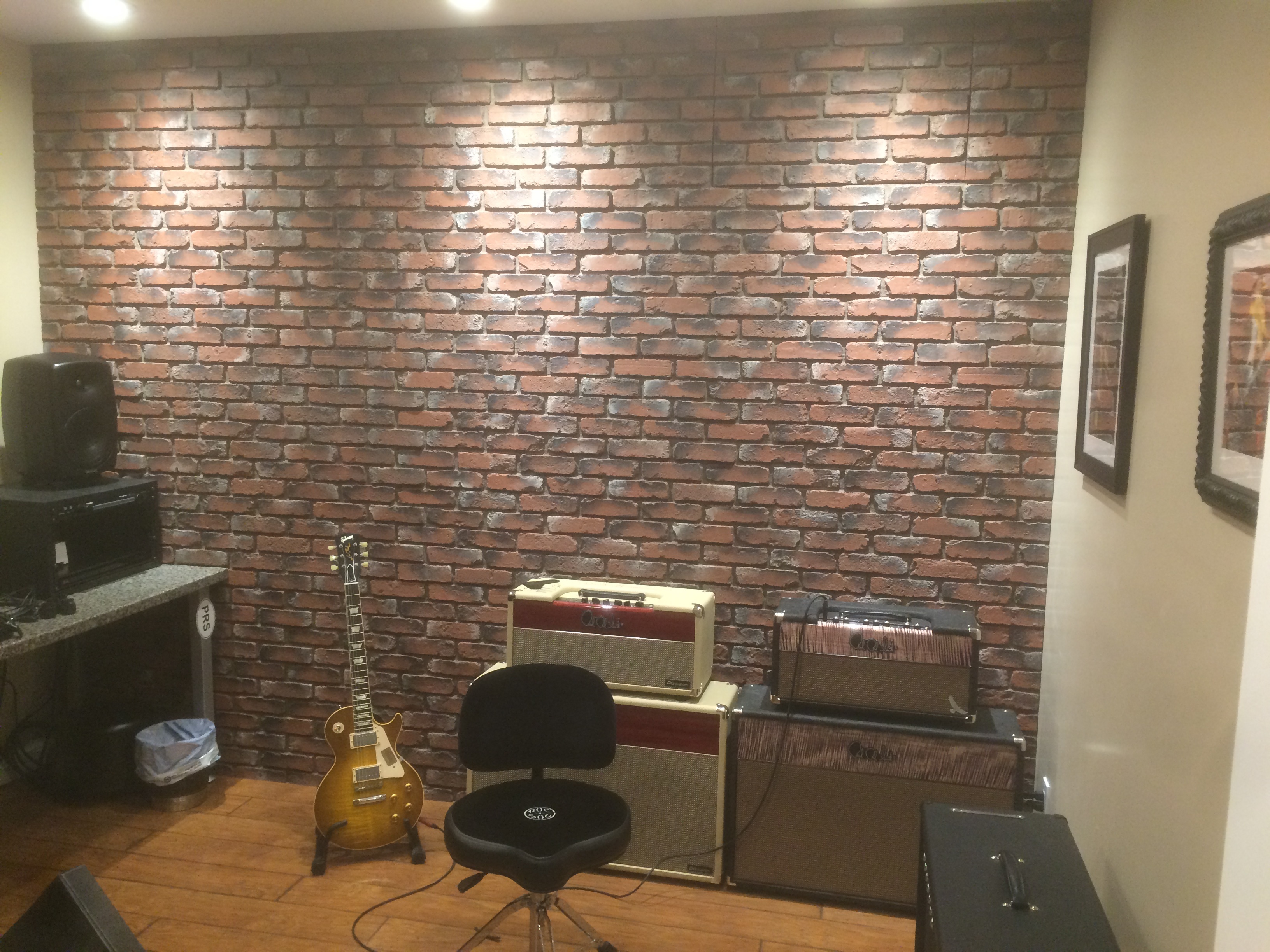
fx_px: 1064
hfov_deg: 61.7
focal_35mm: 29
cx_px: 635
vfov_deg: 48.2
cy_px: 476
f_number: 2.2
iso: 125
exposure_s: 1/30
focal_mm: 4.15
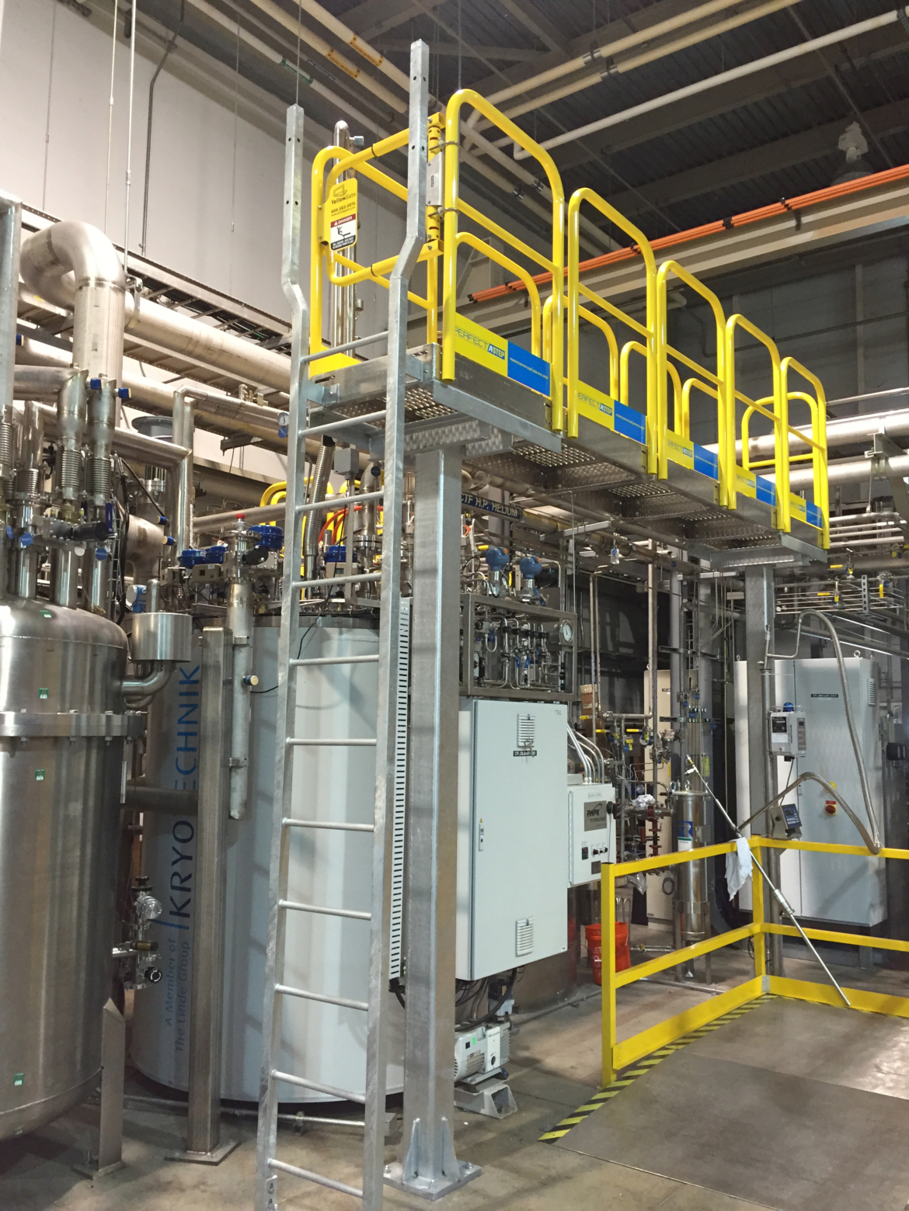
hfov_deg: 48.2
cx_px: 454
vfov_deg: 61.7
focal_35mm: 29
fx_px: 1015
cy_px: 606
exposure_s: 1/30
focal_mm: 4.15
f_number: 2.2
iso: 125
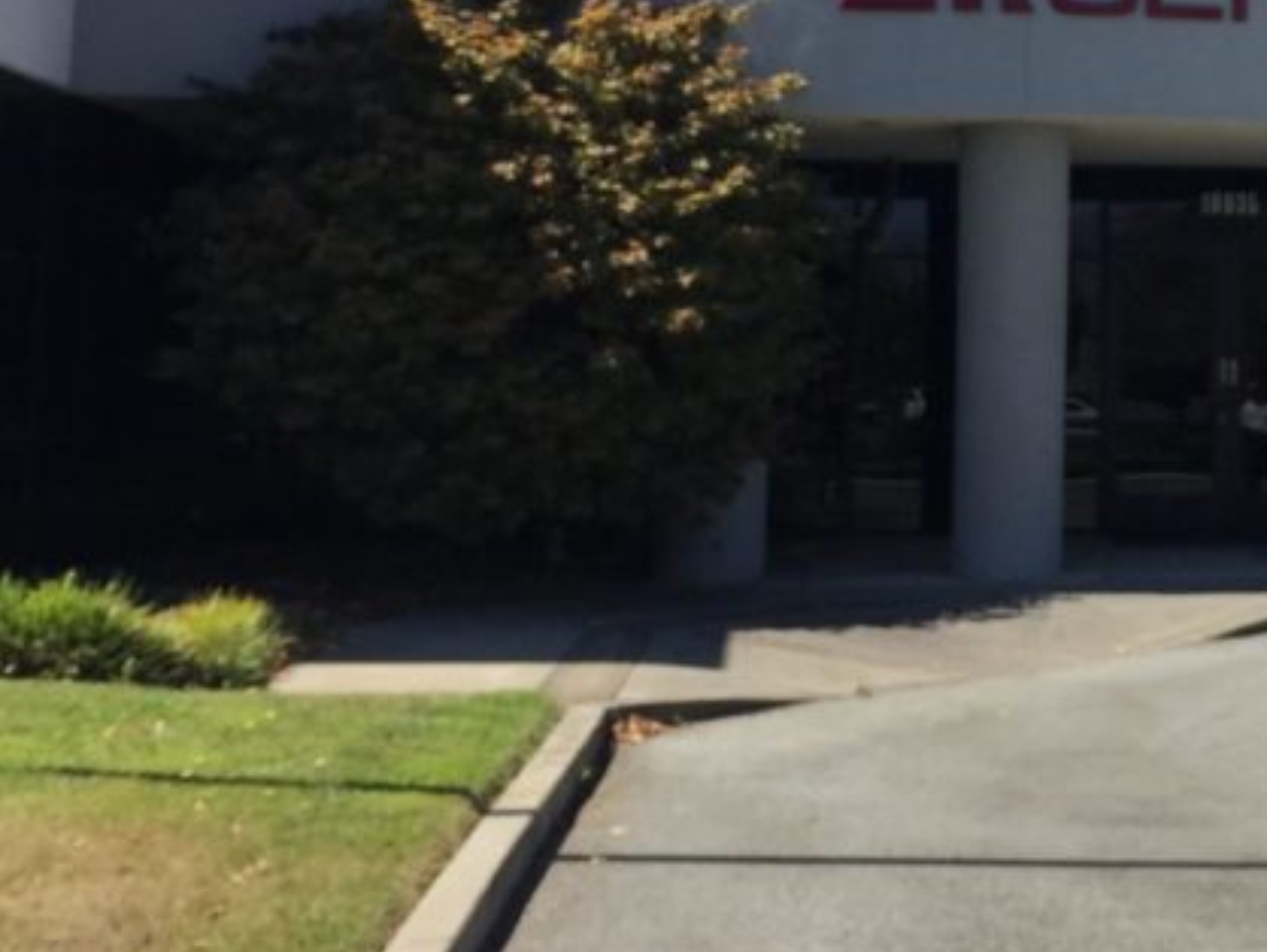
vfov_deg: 20.2
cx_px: 1309
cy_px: 18
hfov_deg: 25.8
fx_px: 2600
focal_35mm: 71
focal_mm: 4.15
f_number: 2.2
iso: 32
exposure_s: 1/1980
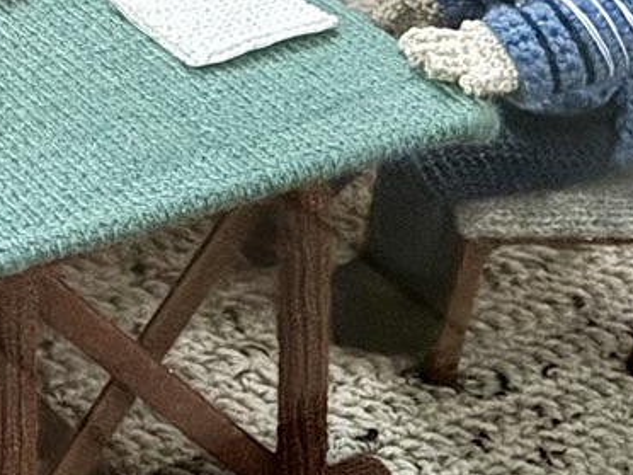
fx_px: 2359
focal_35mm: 129
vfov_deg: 11.1
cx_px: -366
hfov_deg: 14.1
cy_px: -196
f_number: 1.78
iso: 1600
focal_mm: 6.76
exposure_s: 1/17
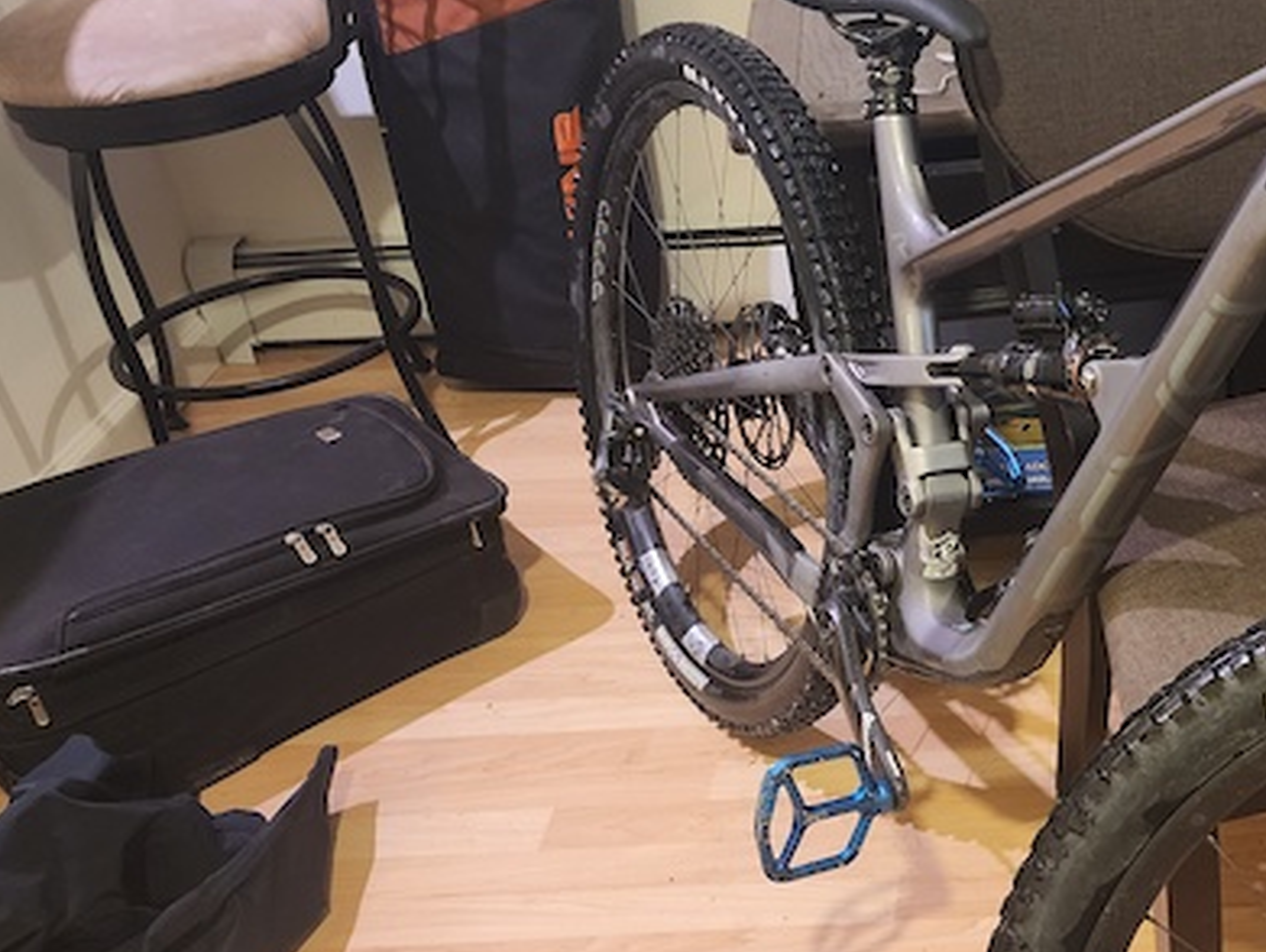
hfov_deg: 38.3
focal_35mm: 47
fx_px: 1721
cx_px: 1078
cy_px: 560
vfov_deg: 30.9
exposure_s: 1/40
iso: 500
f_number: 1.8
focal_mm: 6.4
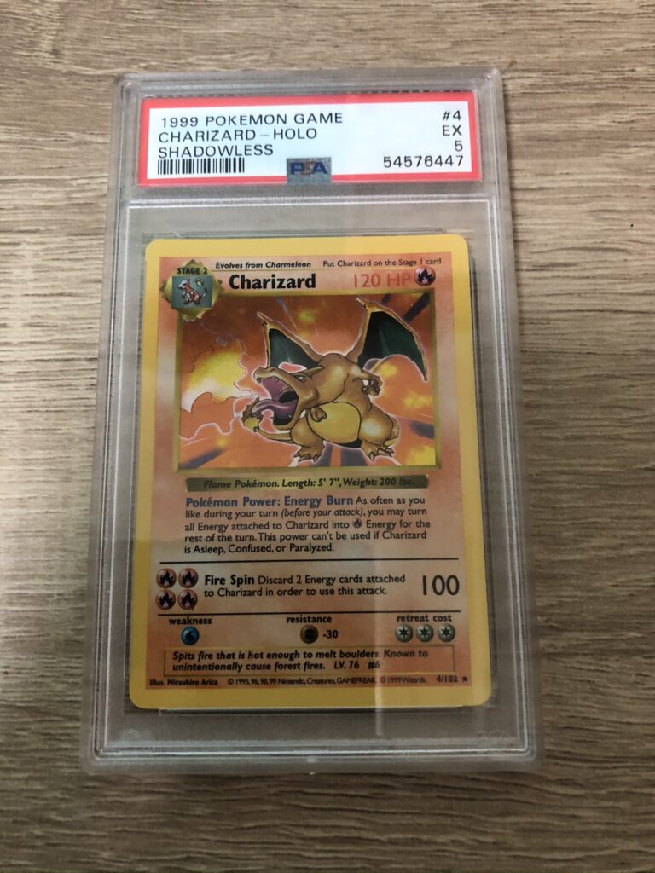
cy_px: 436
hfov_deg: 49.7
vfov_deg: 63.4
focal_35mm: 28
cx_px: 328
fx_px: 706
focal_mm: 3.99
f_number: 1.8
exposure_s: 1/15
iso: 100
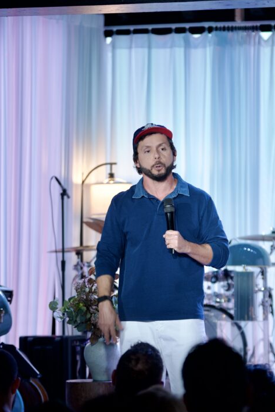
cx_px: 188
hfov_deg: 7.5
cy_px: 258
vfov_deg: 11.3
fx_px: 2084
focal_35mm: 182
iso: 500
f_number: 2.8
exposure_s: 1/100
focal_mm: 112
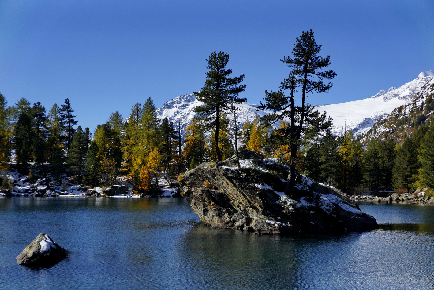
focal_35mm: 60
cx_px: 217
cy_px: 145
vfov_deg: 22.6
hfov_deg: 33.4
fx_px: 723
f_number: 4.5
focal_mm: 40
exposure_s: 1/5000
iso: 200
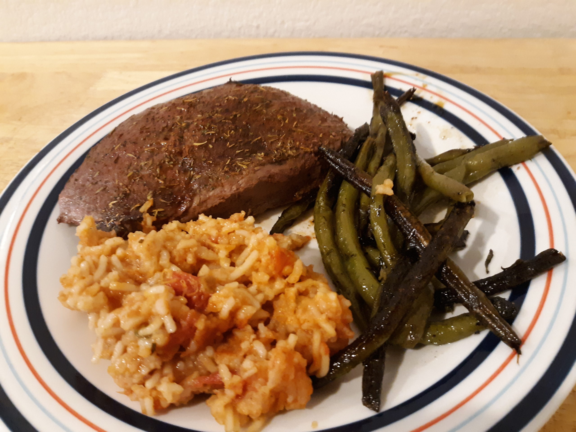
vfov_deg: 49.7
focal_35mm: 28
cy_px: 216
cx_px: 288
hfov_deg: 63.4
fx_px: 466
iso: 400
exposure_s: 1/24
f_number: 1.7
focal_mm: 3.7
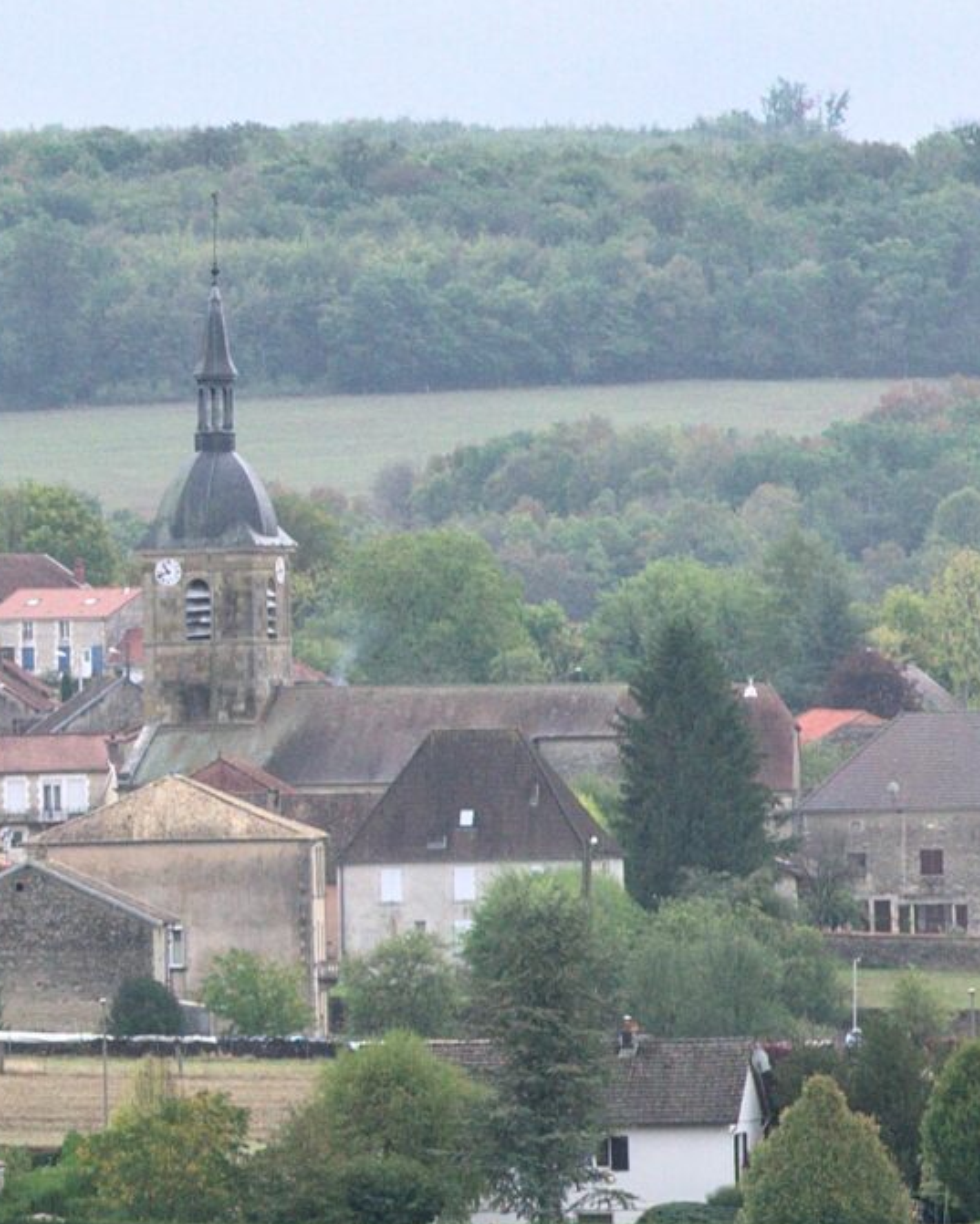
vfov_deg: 2.9
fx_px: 23778
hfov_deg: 2.4
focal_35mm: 656
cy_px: 673
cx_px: -931
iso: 200
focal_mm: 122
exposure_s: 1/320
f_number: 8
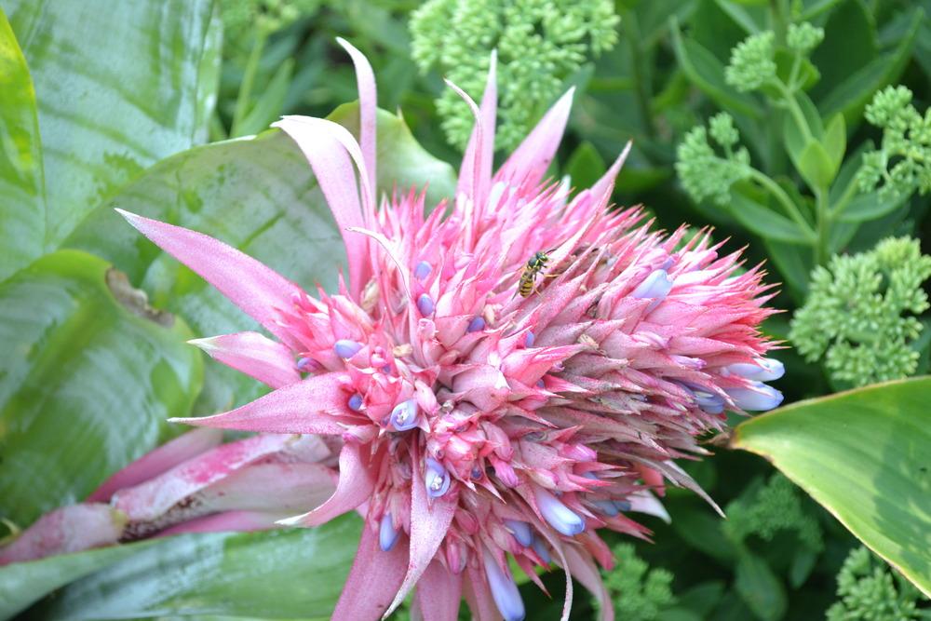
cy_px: 310
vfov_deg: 16.6
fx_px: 2134
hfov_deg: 24.6
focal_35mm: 82
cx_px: 466
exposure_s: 1/80
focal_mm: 55
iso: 400
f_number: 5.6
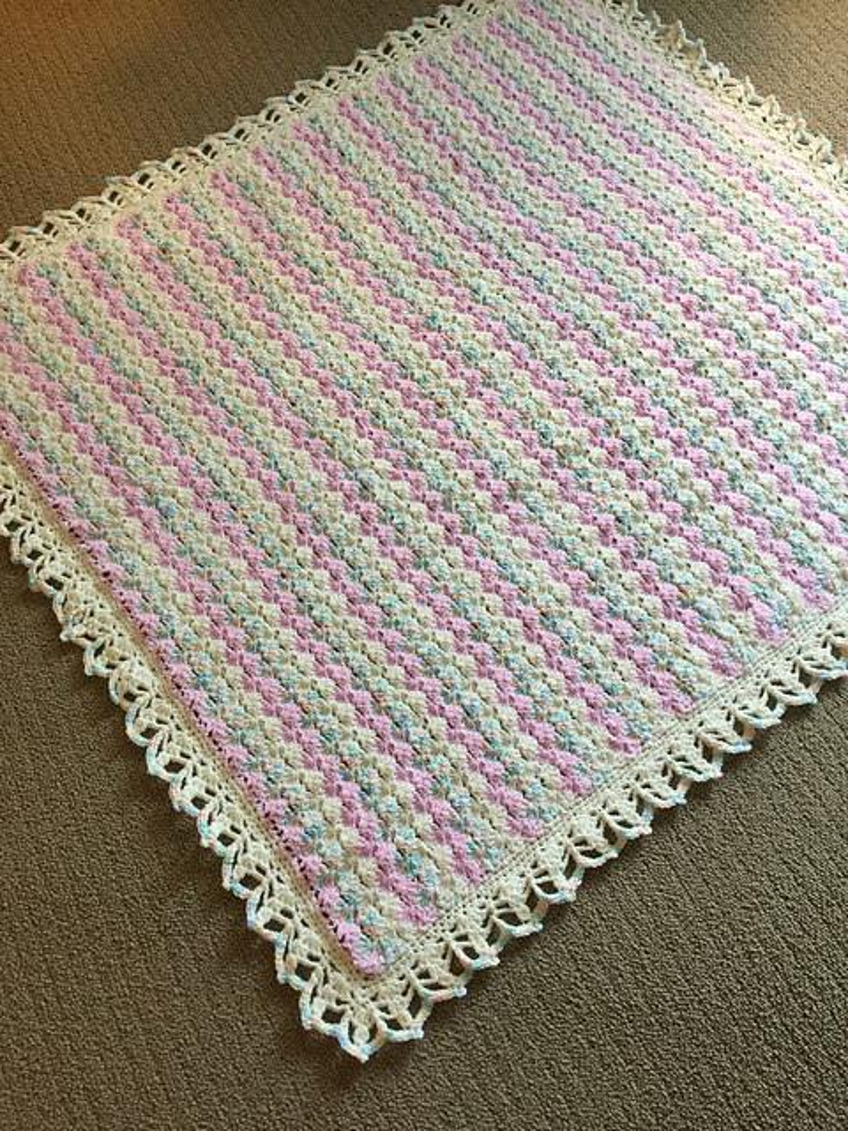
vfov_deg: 61.7
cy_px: 566
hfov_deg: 48.2
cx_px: 424
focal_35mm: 29
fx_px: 947
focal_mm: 4.15
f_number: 2.2
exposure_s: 1/15
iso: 50
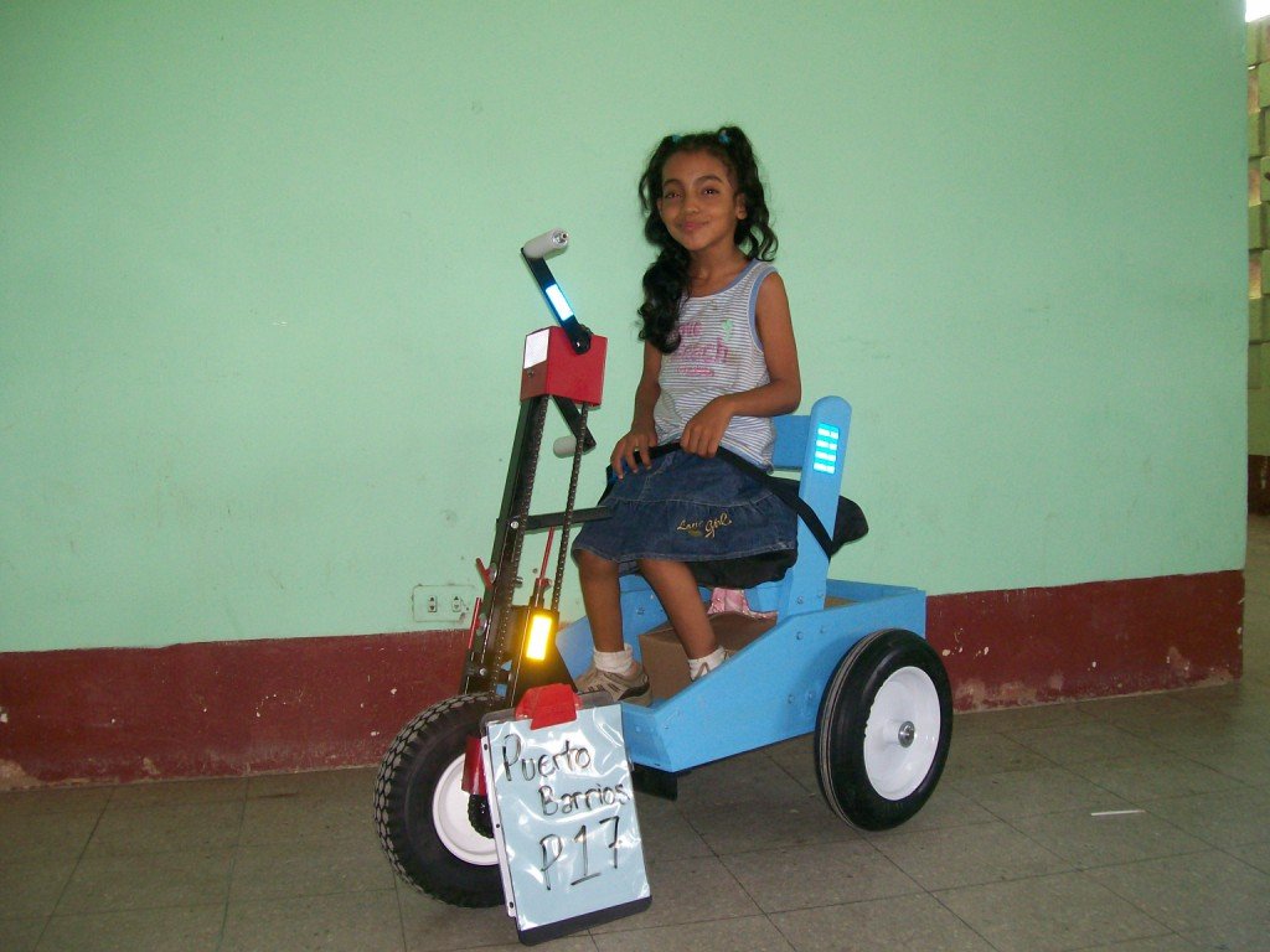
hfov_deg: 51.4
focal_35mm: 36
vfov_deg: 39.7
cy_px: 476
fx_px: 1321
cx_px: 635
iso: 140
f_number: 2.7
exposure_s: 1/64
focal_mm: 6
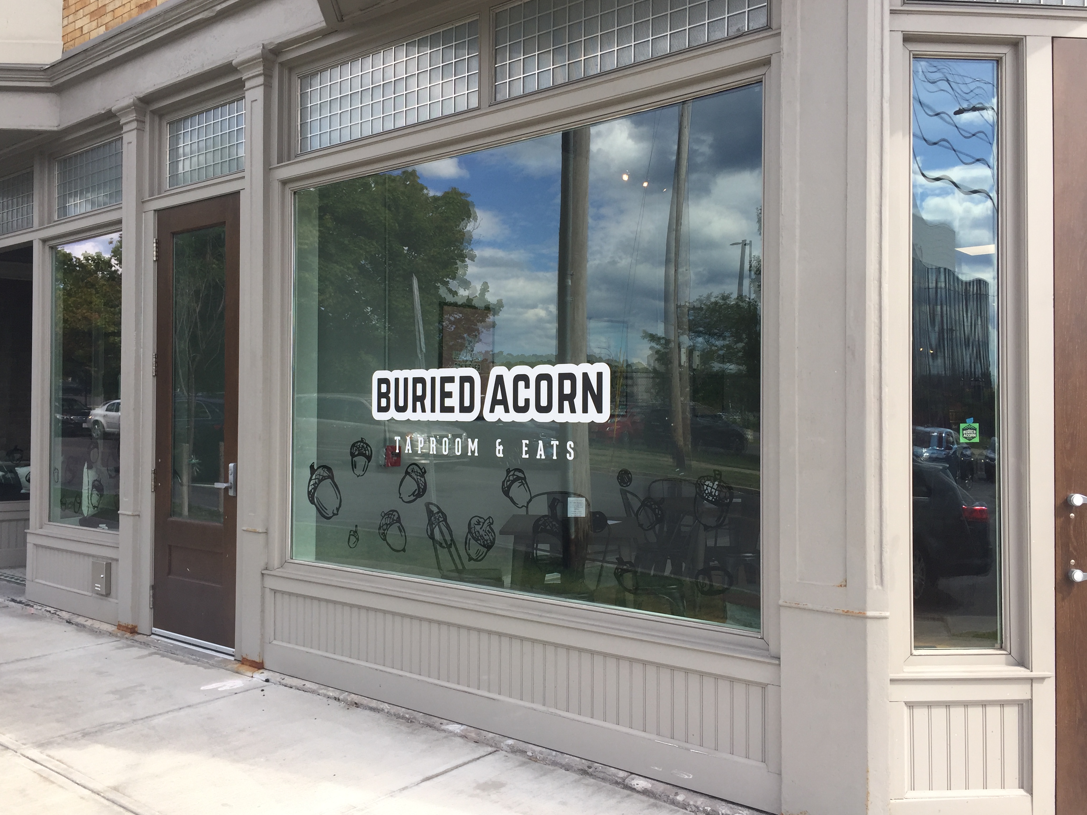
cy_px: 403
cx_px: 526
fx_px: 973
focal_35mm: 31
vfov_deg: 45.4
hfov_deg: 58.3
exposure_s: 1/608
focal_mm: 4.15
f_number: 2.2
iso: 32
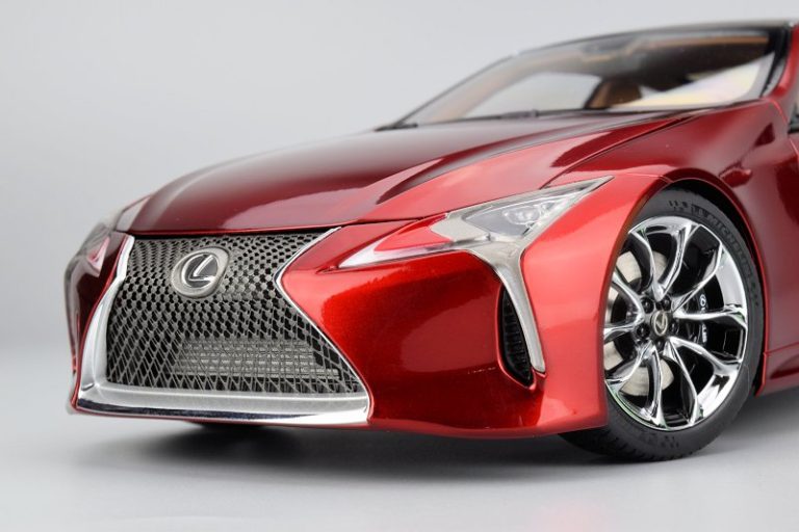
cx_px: 400
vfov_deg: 16.6
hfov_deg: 24.6
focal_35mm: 82
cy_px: 266
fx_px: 1831
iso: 100
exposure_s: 1/5
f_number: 18
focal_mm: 55
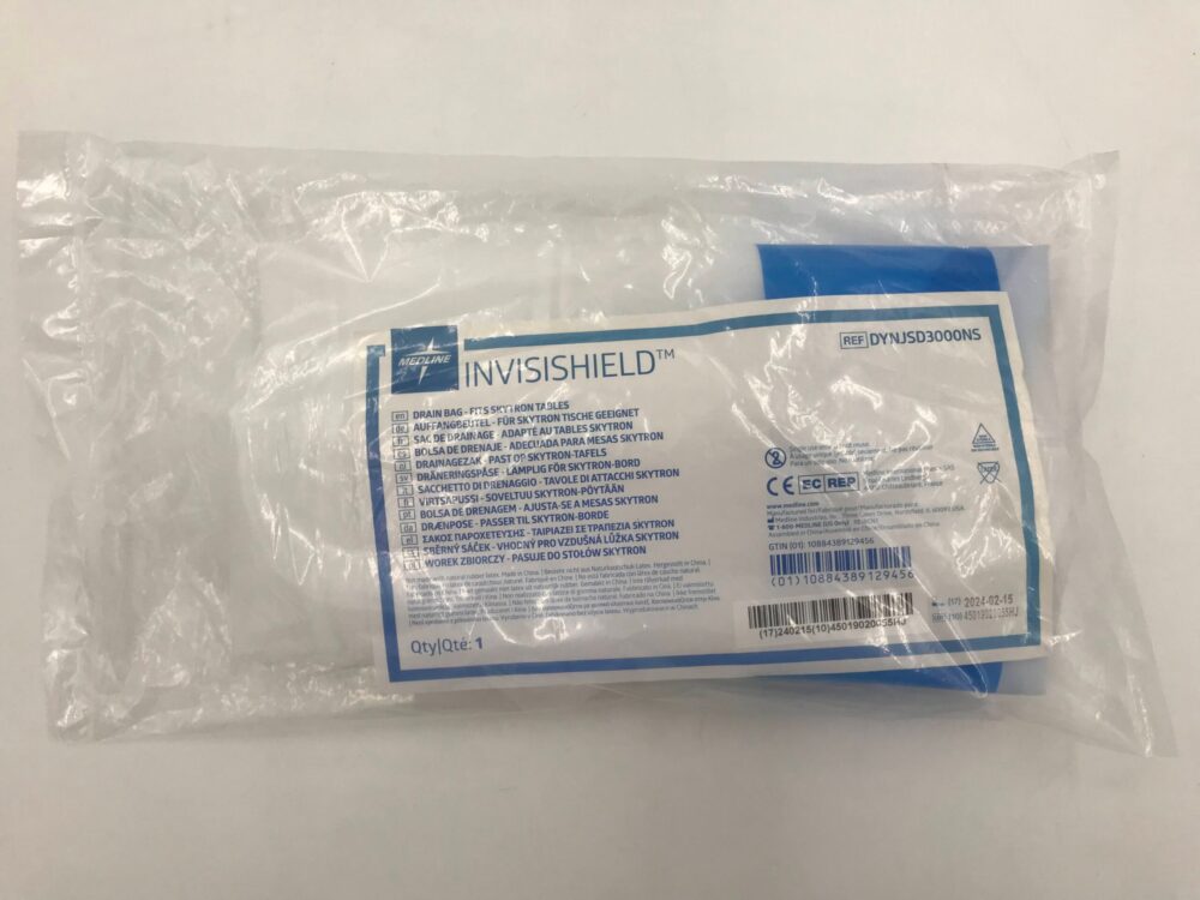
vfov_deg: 49.7
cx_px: 600
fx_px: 971
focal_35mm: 28
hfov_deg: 63.4
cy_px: 450
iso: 32
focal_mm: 3.99
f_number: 1.8
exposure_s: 1/120
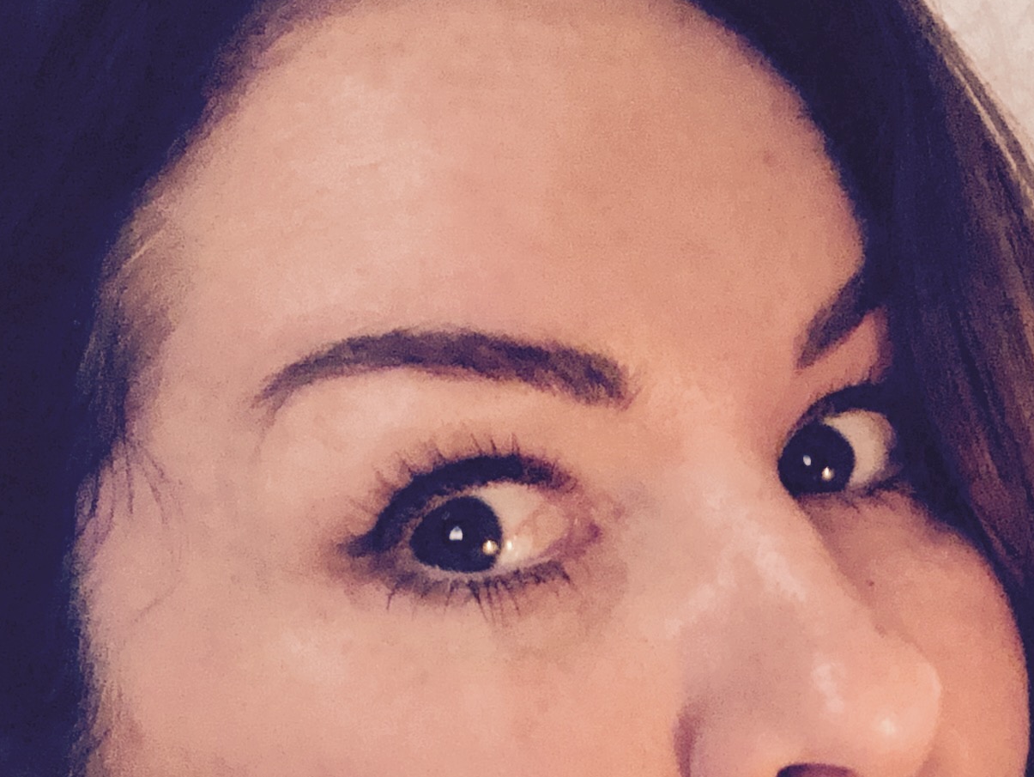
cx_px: 1030
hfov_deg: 22.9
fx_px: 2451
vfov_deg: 17.5
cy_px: 797
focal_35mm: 82
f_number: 2.2
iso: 400
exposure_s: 1/33
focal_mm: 2.87
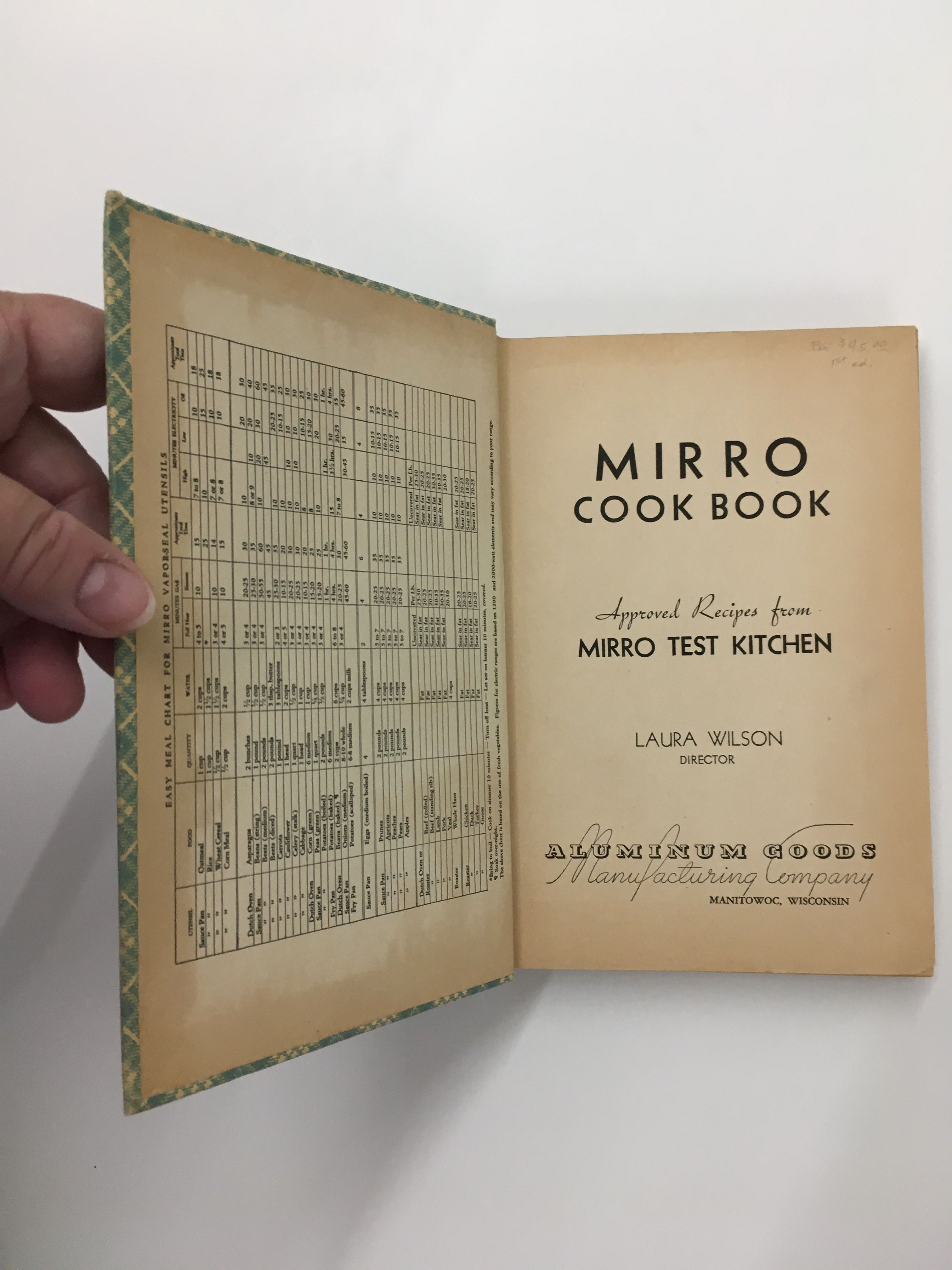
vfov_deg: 61.7
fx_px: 1063
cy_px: 635
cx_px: 476
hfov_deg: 48.2
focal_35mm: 29
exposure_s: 1/30
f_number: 2.2
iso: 64
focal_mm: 4.15
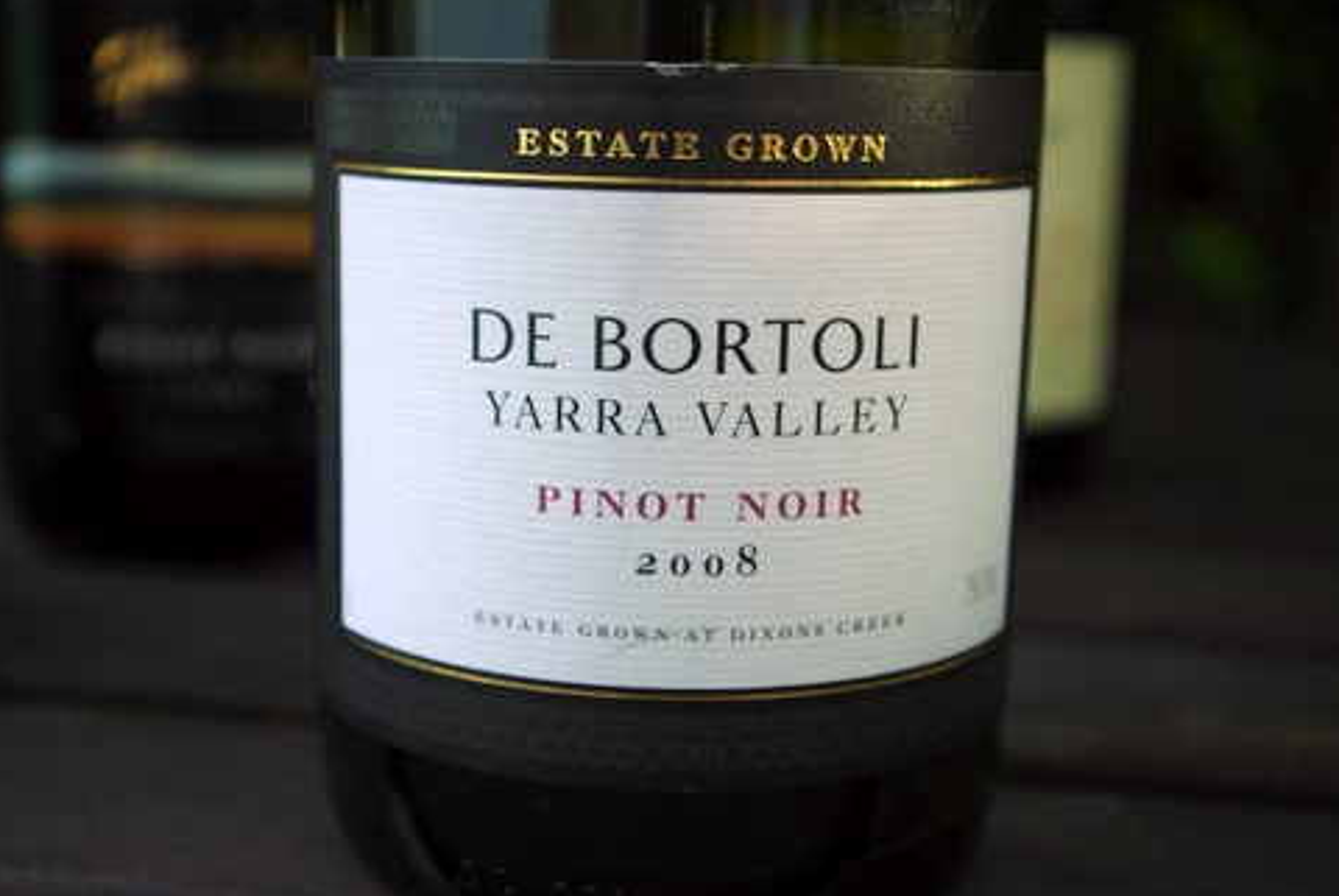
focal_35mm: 51
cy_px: 455
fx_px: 1899
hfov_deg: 38.8
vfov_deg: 26.5
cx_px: 644
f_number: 4
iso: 200
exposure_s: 1/80
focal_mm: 33
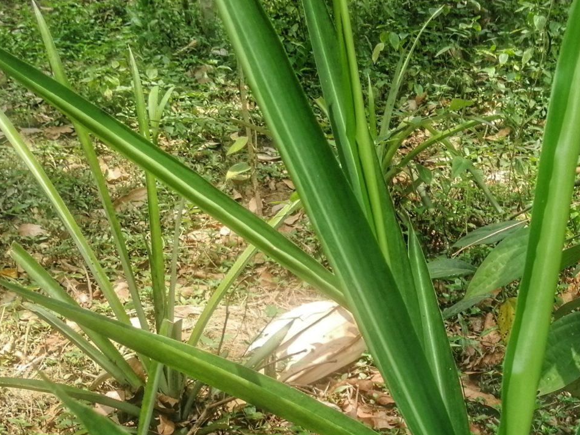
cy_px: 341
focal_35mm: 56
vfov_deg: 25.7
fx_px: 938
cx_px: 447
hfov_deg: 33.5
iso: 50
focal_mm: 3.62
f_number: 1.8
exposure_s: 1/238
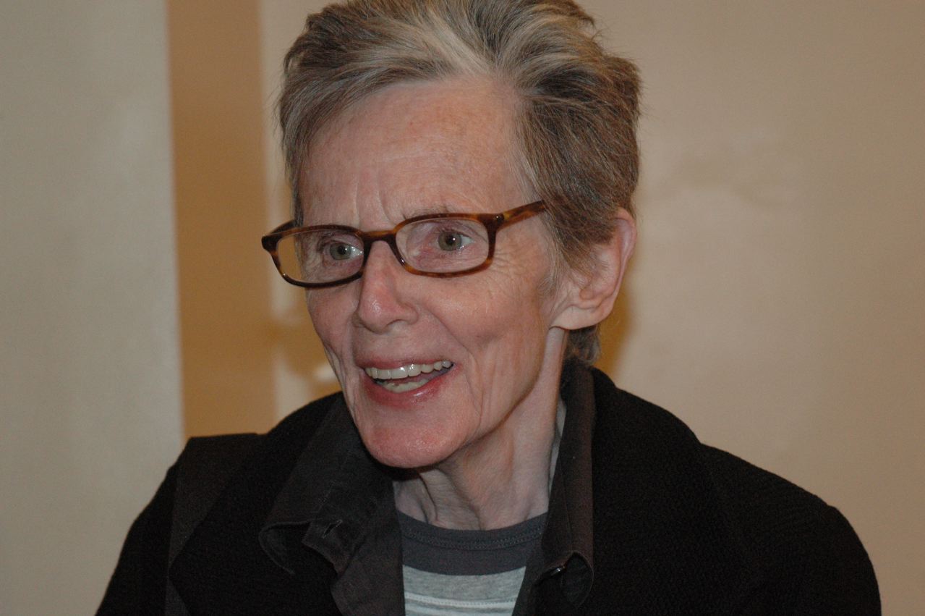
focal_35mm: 90
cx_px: 462
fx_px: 2311
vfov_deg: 15.2
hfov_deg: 22.6
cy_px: 308
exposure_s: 1/60
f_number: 5
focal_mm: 60
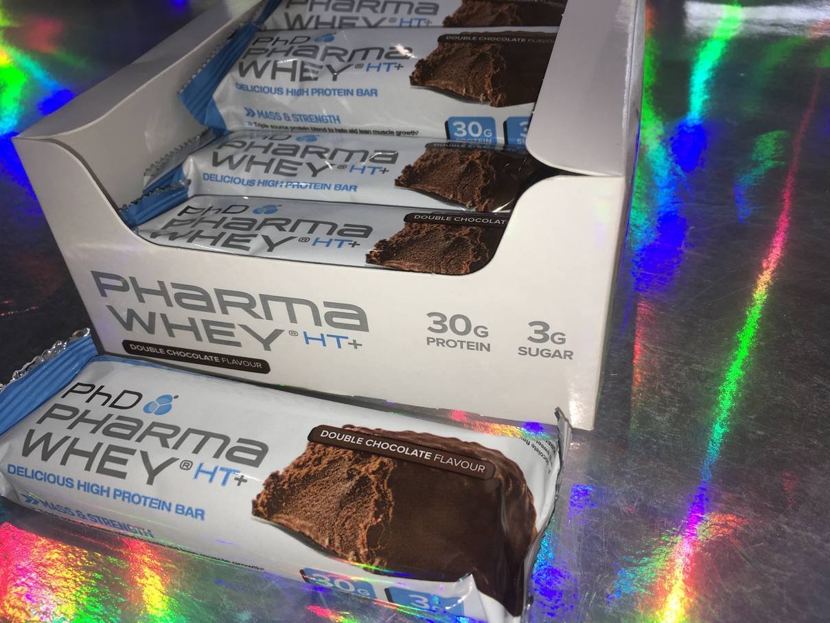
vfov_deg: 48.2
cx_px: 415
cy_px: 312
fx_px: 695
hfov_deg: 61.7
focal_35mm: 29
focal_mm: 4.15
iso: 25
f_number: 2.2
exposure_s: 1/149
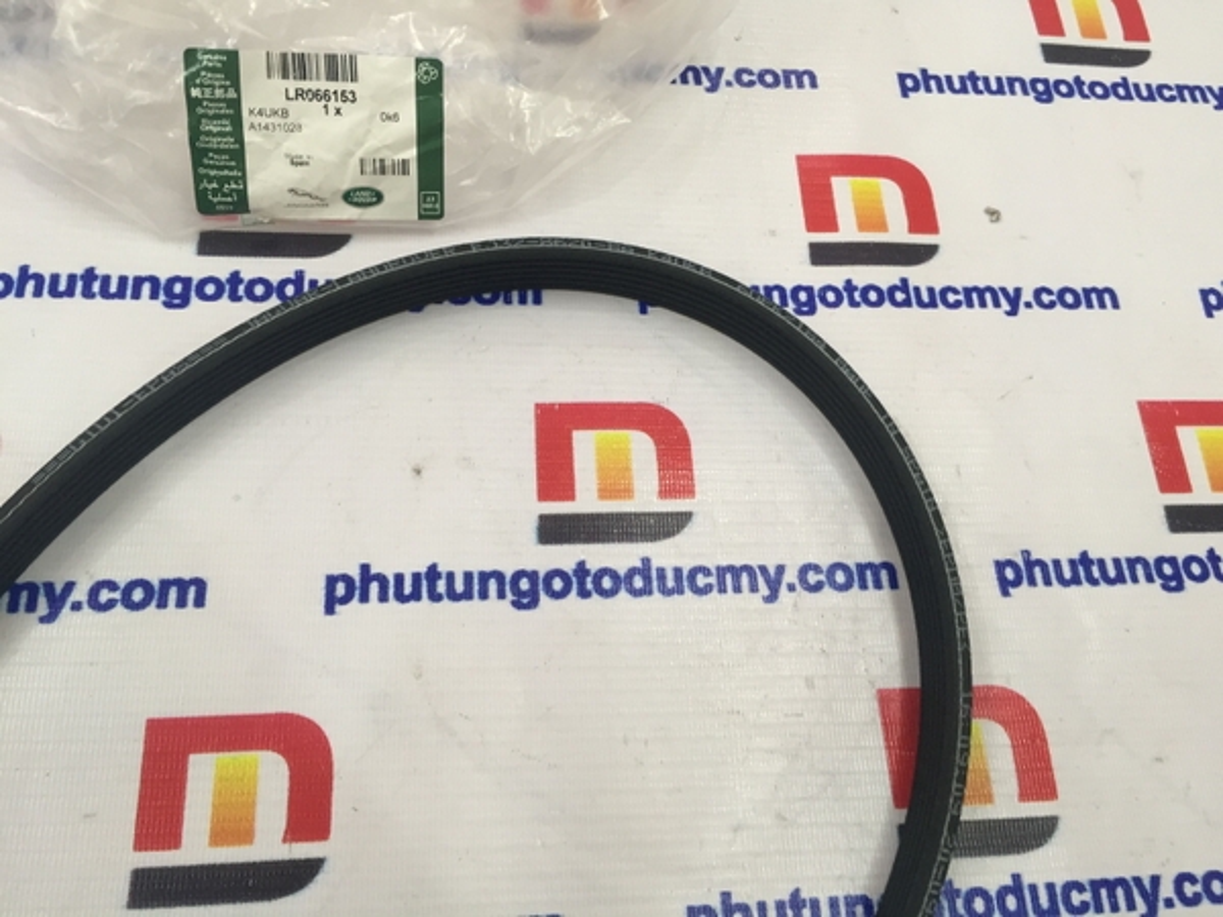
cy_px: 458
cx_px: 612
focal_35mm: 29
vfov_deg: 48.2
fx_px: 1025
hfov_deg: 61.7
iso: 64
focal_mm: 4.15
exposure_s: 1/30
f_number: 2.2
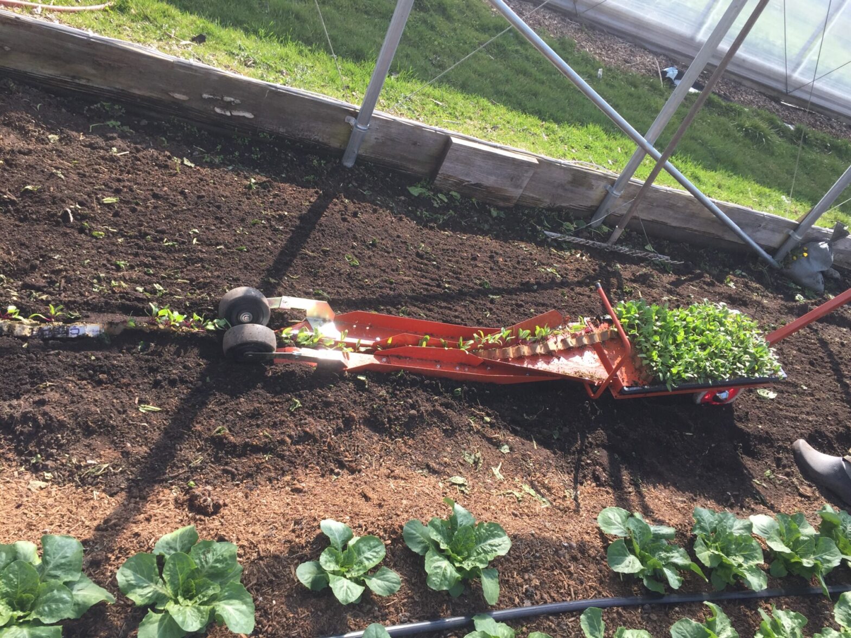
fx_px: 713
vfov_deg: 48.2
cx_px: 426
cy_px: 319
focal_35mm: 29
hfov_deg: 61.7
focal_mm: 4.15
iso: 32
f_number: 2.2
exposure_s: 1/694
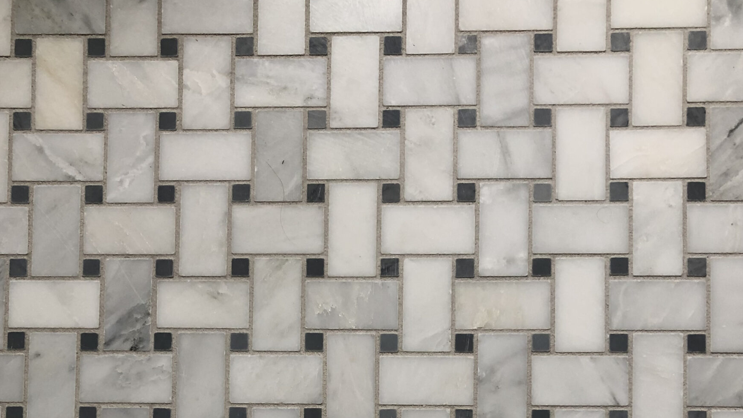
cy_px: 477
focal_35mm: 45
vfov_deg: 24.5
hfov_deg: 45.5
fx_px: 887
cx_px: 376
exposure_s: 1/30
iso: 25
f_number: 1.8
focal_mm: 3.99
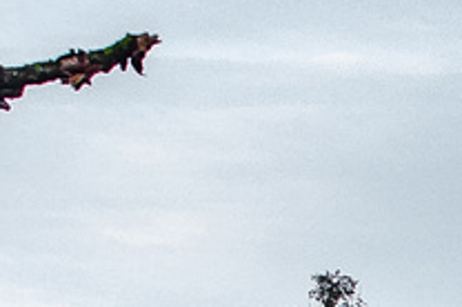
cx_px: 832
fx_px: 3613
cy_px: 725
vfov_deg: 4.7
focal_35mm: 282
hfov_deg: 7.1
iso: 400
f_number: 5.6
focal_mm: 24
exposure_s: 1/125
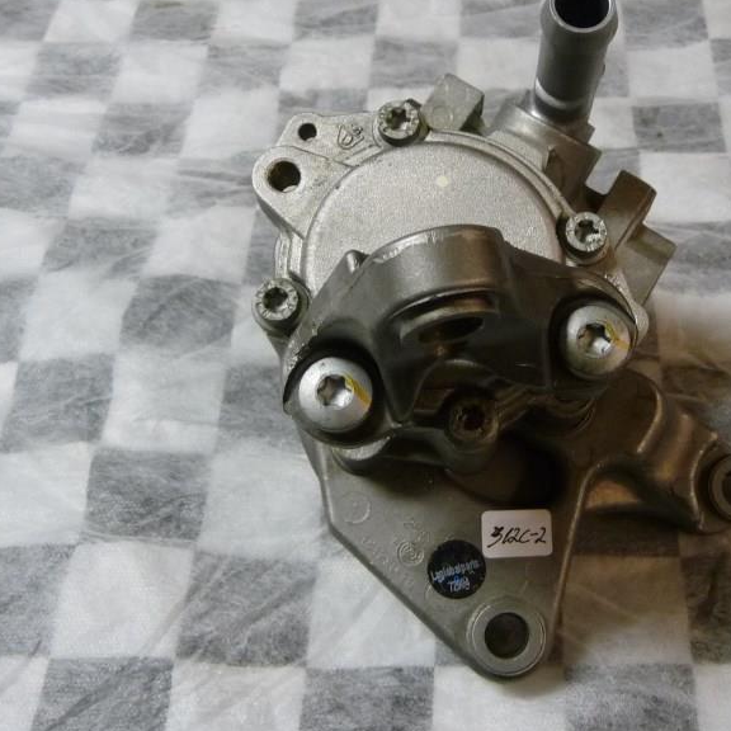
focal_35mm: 44
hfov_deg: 37.7
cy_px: 400
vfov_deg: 38.3
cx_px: 515
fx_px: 1051
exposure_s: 1/30
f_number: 3.3
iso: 250
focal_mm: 4.7
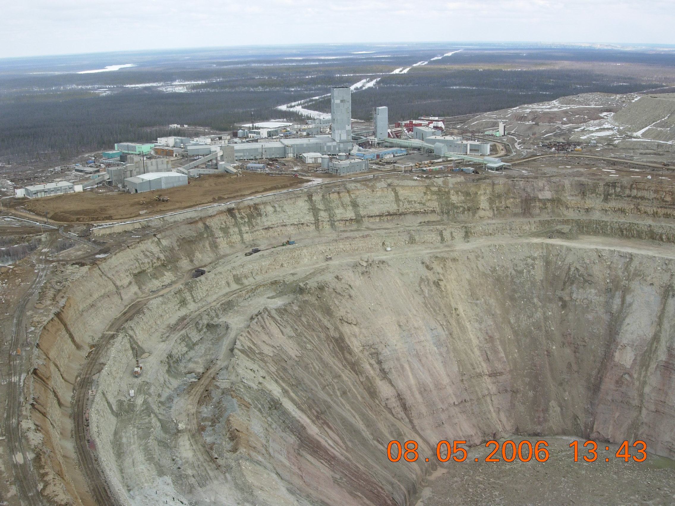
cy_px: 253
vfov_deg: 37.7
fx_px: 741
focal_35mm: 38
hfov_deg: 49.0
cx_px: 338
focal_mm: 7.8
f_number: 4.8
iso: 79
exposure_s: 1/527
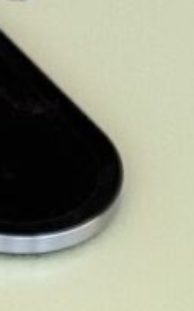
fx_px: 3468
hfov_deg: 3.2
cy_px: 482
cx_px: 541
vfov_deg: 5.1
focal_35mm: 409
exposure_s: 1/625
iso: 64
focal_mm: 6.76
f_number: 1.78
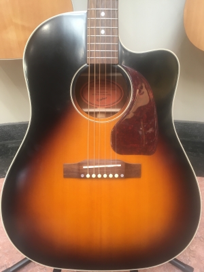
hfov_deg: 48.2
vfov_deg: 61.7
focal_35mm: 29
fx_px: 228
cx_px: 102
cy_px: 136
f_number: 2.2
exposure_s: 1/30
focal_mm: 4.15
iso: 64
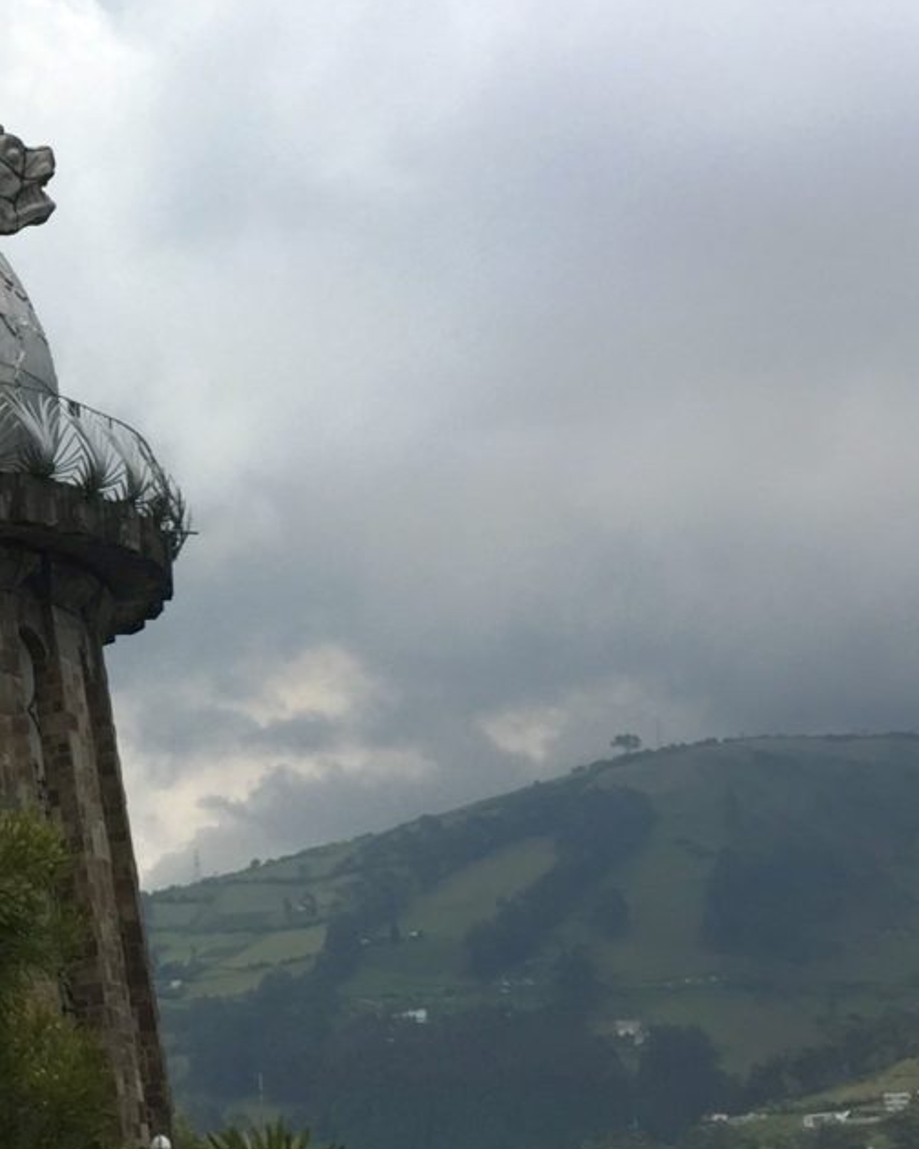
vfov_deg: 20.7
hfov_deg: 15.9
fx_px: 3128
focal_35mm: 92
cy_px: 314
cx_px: -263
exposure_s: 1/1276
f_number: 2.2
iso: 32
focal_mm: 4.15
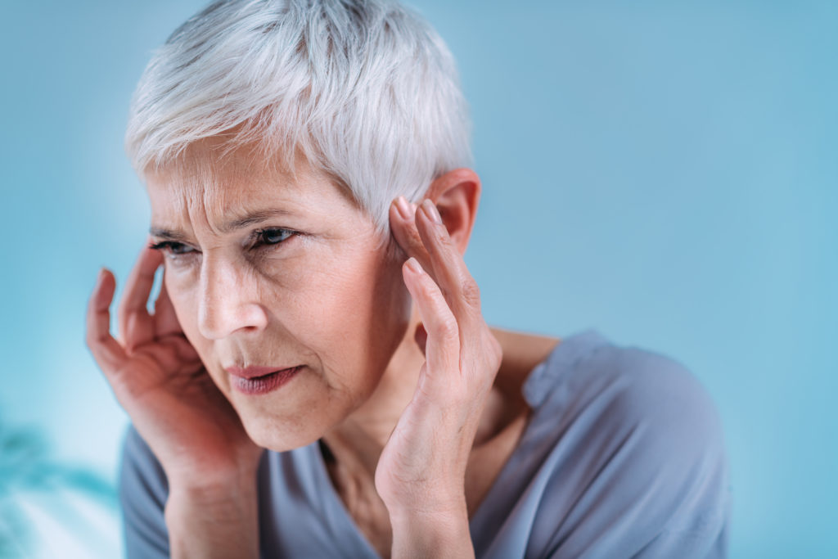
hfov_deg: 23.9
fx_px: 1979
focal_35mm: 85
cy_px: 280
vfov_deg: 16.1
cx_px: 419
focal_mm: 85
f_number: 2.5
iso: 64
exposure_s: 1/200
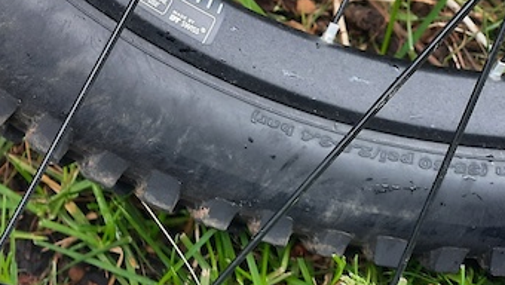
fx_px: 858
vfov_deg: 18.6
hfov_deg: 29.1
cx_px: -73
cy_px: 46
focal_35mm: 64
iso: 64
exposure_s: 1/60
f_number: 2
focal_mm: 4.6
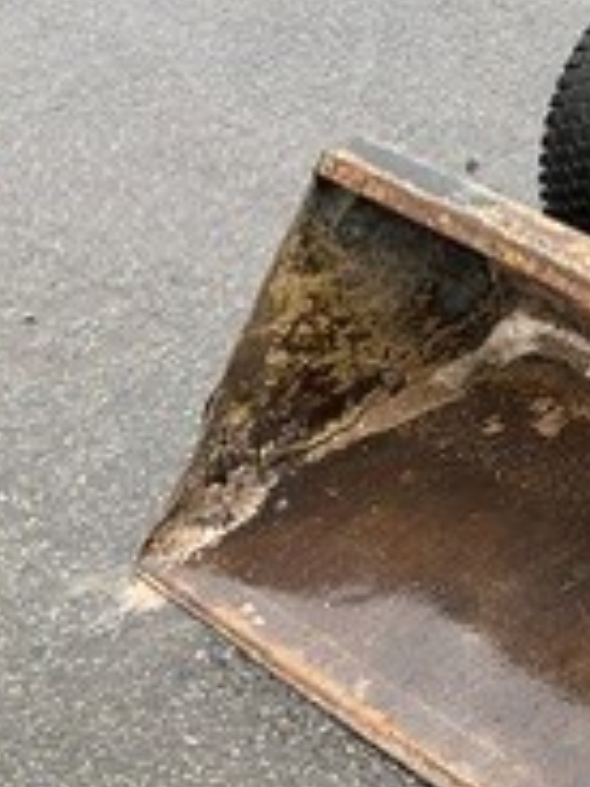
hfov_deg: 13.1
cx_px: 1103
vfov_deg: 19.2
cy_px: 133
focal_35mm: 101
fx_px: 2295
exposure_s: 1/212
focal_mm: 3
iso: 16
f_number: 1.8
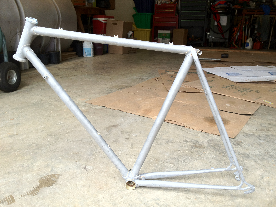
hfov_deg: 52.6
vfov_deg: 40.7
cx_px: 138
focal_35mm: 35
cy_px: 104
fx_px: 279
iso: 64
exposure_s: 1/30
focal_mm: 4.28
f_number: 2.4
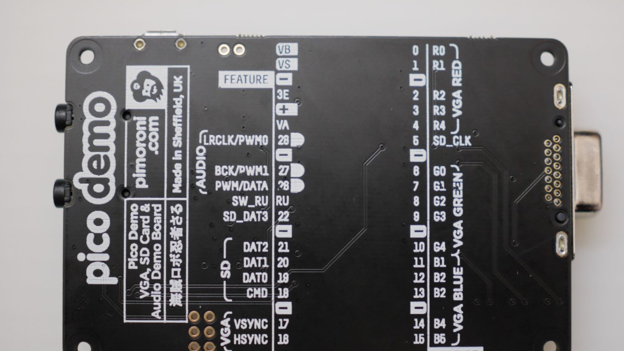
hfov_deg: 35.4
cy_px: 199
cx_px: 326
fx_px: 976
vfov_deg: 20.4
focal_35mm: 59
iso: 640
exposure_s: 1/60
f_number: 1.8
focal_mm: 25
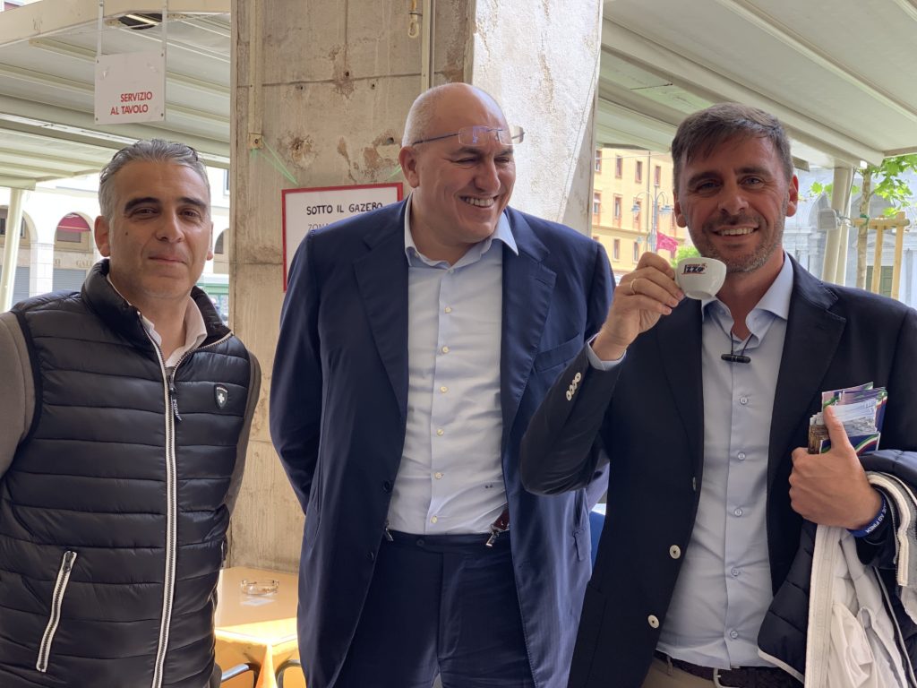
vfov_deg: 28.0
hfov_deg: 36.8
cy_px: 344
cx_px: 458
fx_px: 1378
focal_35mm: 52
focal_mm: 6
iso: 20
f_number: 2.4
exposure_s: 1/122
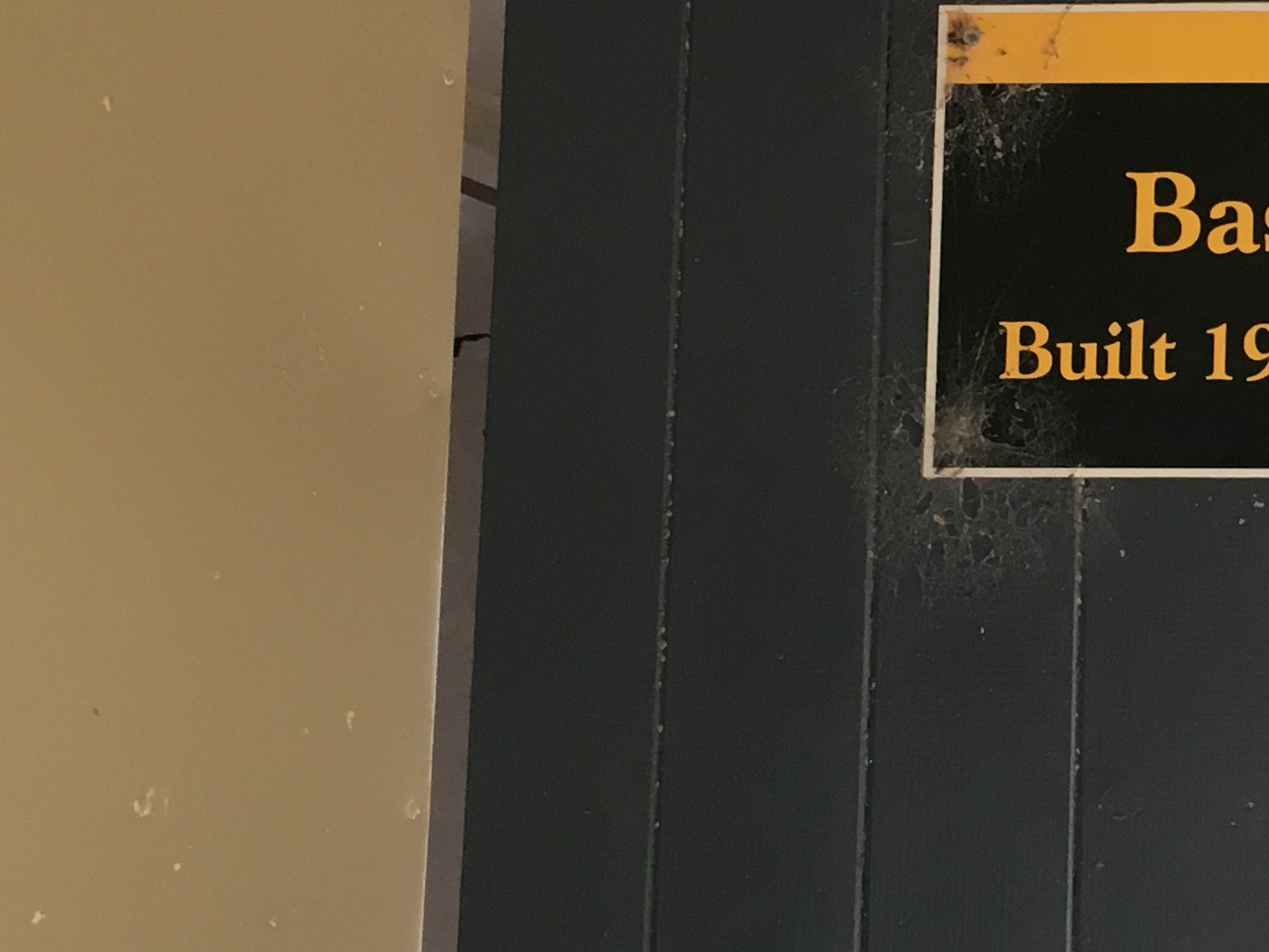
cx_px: 1412
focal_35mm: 83
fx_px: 3043
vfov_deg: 17.8
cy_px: 436
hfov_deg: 22.2
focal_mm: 4.15
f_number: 2.2
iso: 80
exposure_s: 1/33
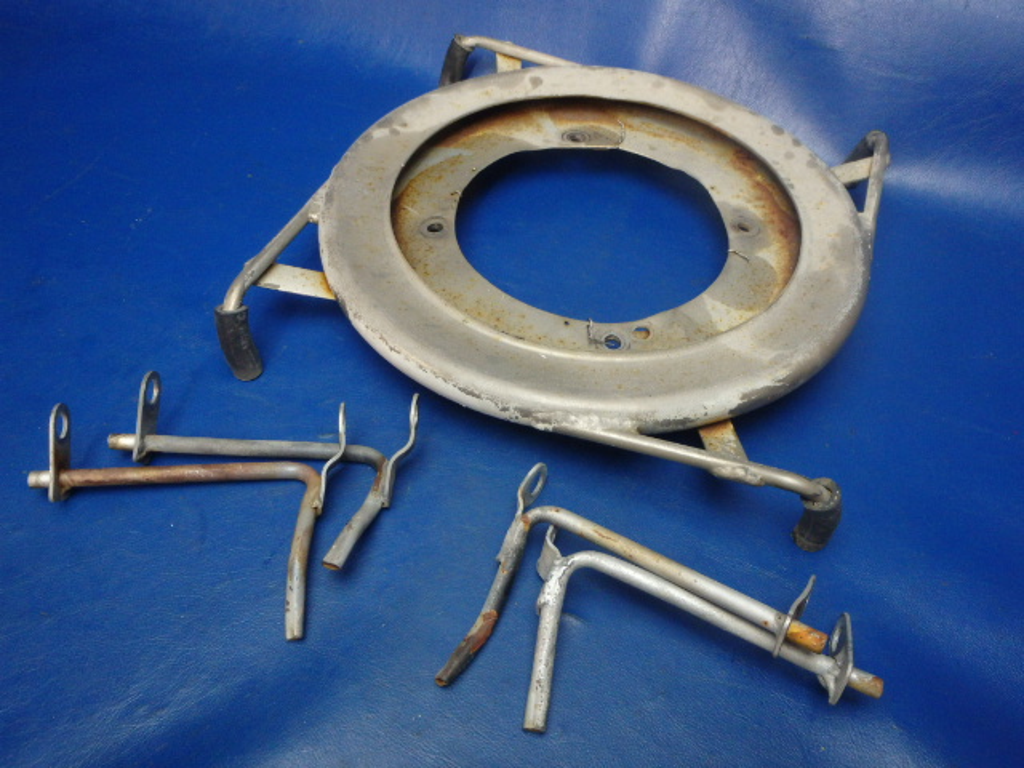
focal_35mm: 28
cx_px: 512
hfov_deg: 63.4
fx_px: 828
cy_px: 384
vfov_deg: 49.7
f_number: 3.9
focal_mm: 5
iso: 500
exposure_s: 1/30
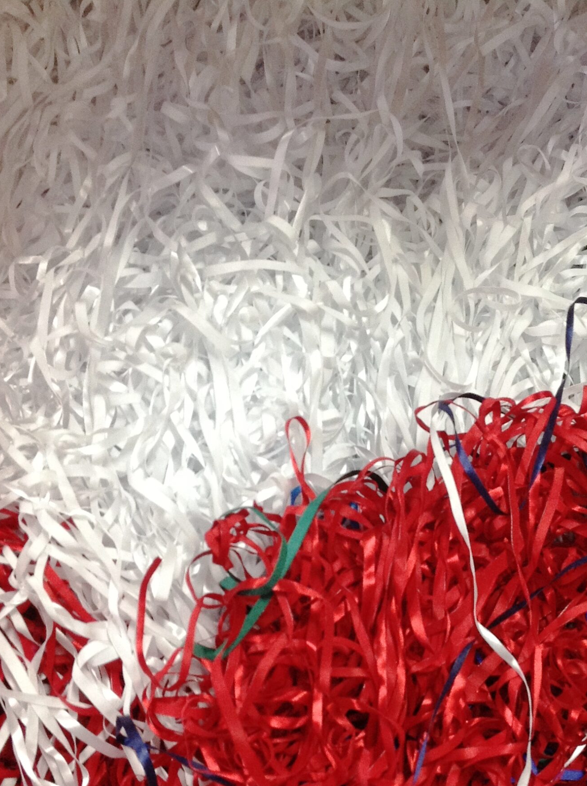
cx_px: 404
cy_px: 572
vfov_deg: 36.8
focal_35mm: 51
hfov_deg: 28.3
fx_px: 1156
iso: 250
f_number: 2.4
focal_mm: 4.28
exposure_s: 1/17
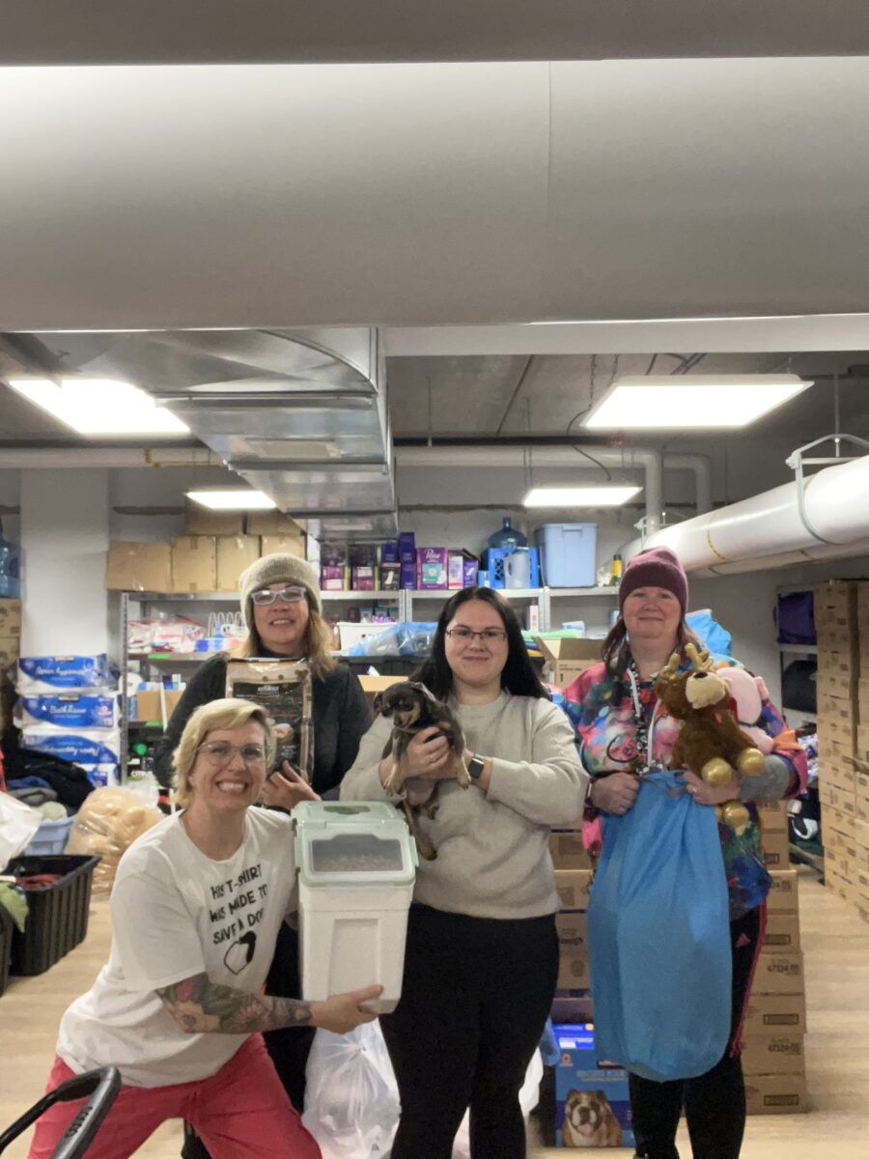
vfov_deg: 60.0
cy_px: 580
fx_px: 1004
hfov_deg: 46.8
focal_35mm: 30
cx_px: 434
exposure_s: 1/60
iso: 320
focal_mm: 2.71
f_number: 2.2
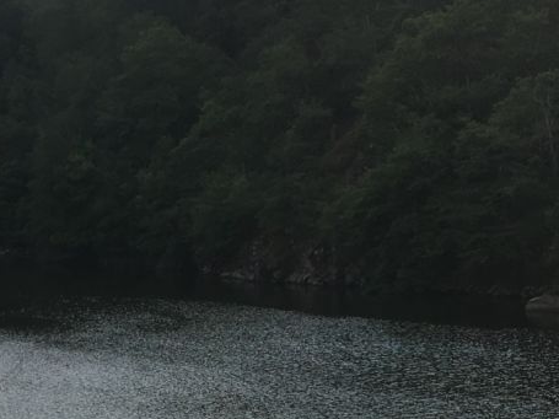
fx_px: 1647
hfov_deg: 19.2
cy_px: 364
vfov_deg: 14.4
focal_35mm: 102
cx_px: 225
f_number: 2.2
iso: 25
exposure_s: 1/1425
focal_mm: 4.15
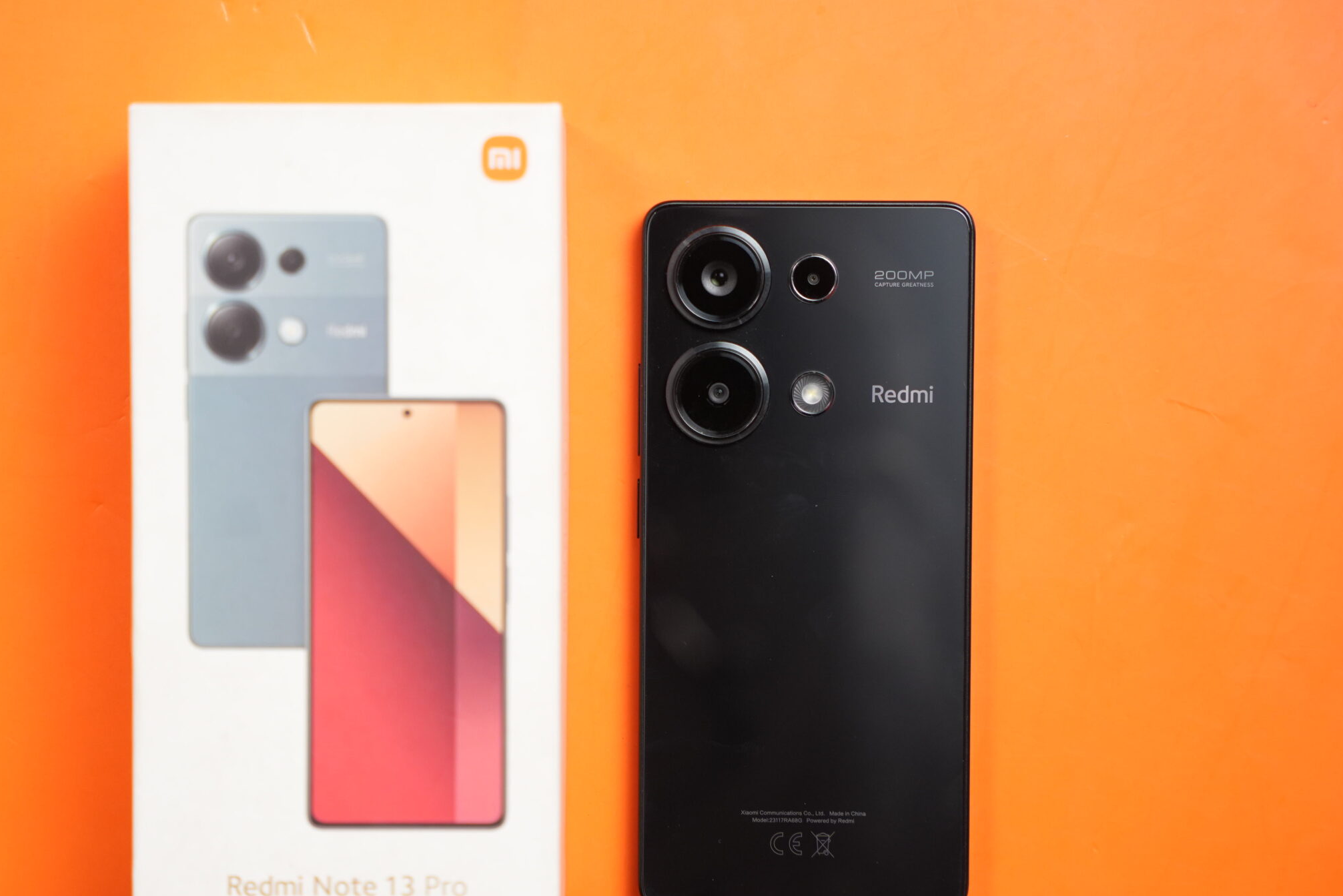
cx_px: 594
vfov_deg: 15.4
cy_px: 479
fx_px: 3321
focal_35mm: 89
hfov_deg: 22.9
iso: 640
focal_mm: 70
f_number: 3.2
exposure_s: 1/125
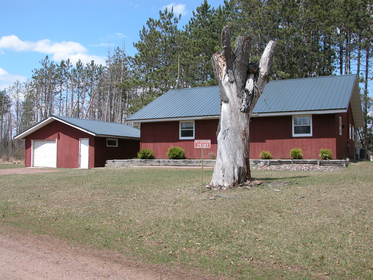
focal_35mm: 34
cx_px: 186
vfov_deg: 41.8
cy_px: 140
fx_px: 366
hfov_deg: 54.0
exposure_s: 1/292
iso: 100
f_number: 6.3
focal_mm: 8.9
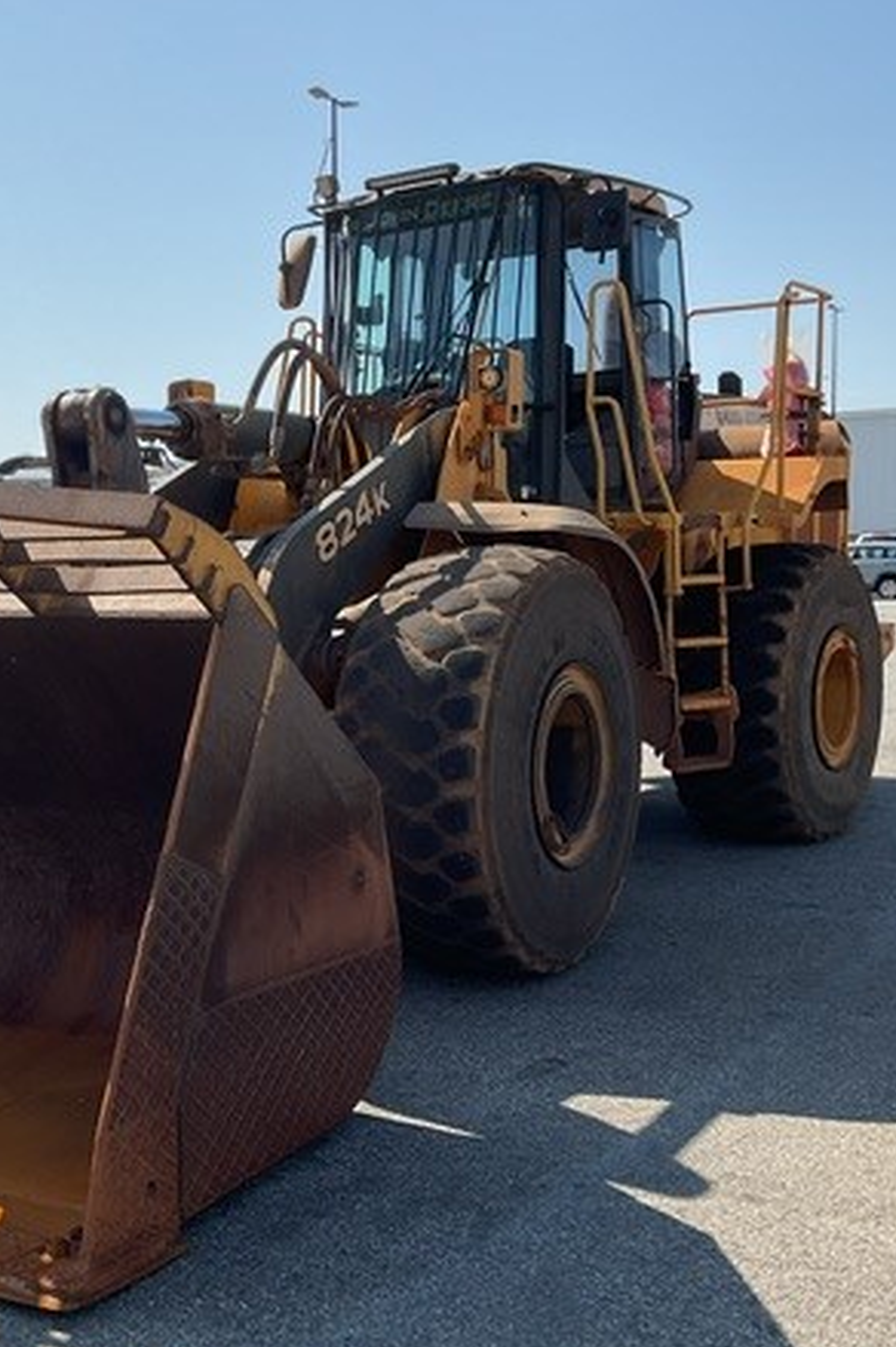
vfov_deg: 44.5
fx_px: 1645
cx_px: 236
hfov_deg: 30.0
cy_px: 703
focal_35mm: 44
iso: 16
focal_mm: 3
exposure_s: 1/1786
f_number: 1.8
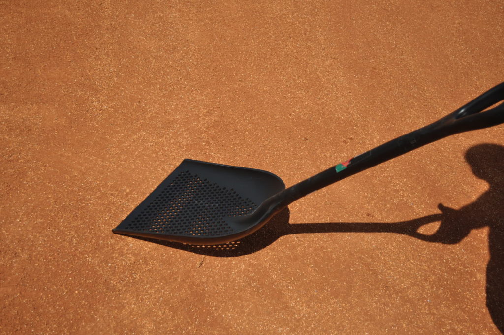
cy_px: 168
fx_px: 671
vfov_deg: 28.0
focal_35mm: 48
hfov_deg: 41.2
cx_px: 252
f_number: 4.8
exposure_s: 1/2500
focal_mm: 32
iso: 200
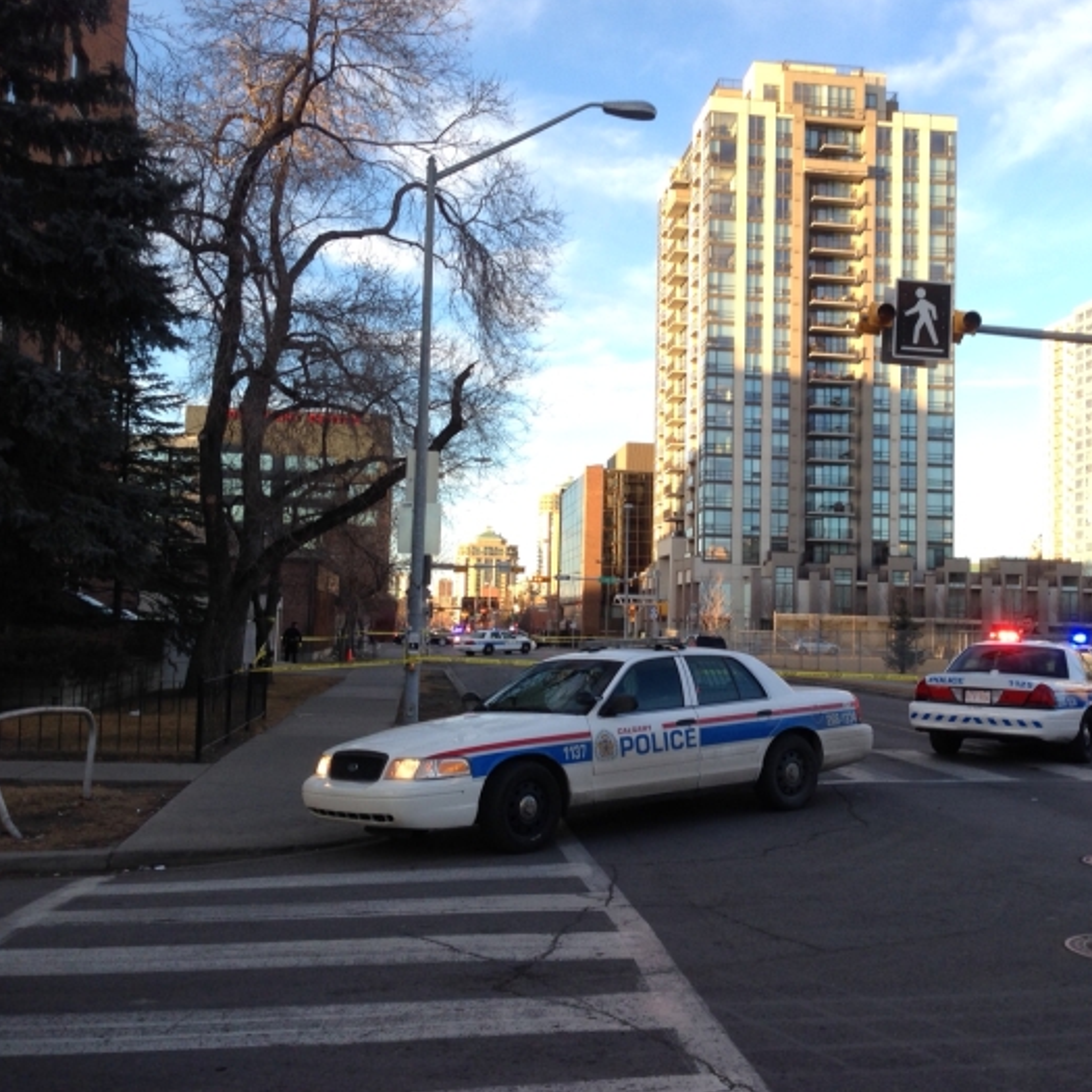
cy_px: 543
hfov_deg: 41.6
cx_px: 668
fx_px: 1428
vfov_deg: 41.9
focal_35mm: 40
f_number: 2.4
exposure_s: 1/172
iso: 50
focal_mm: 4.12
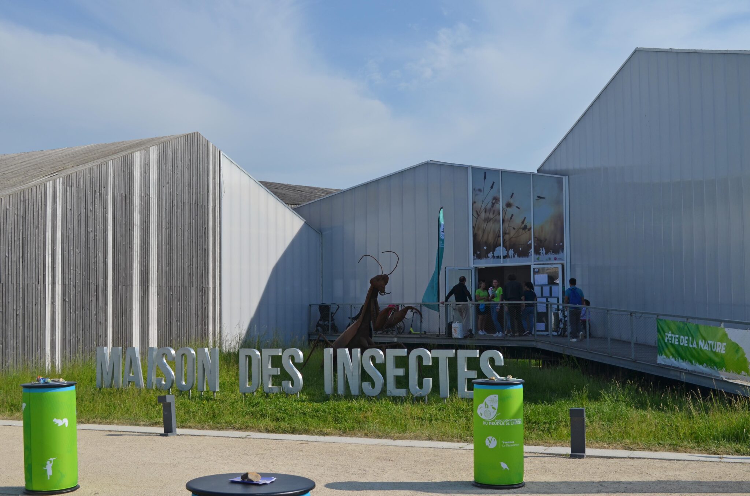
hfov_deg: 41.2
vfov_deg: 27.9
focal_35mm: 48
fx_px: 998
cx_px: 375
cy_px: 248
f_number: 9
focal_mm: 32
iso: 100
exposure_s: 1/320
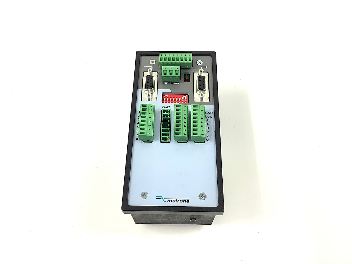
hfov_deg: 58.3
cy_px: 132
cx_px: 176
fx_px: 315
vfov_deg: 45.4
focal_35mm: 31
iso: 80
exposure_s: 1/50
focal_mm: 3.3
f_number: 2.4
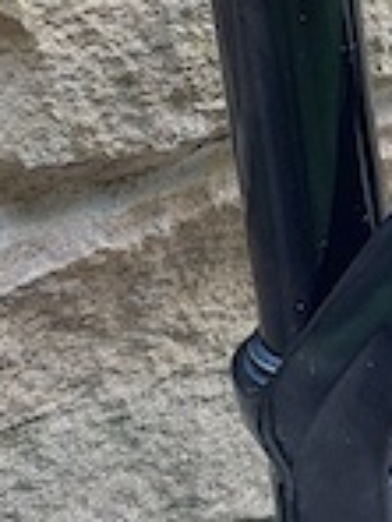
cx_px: 509
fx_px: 2038
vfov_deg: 14.3
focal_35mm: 135
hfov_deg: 10.7
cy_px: -32
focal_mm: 5.23
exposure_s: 1/50
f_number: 1.8
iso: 100
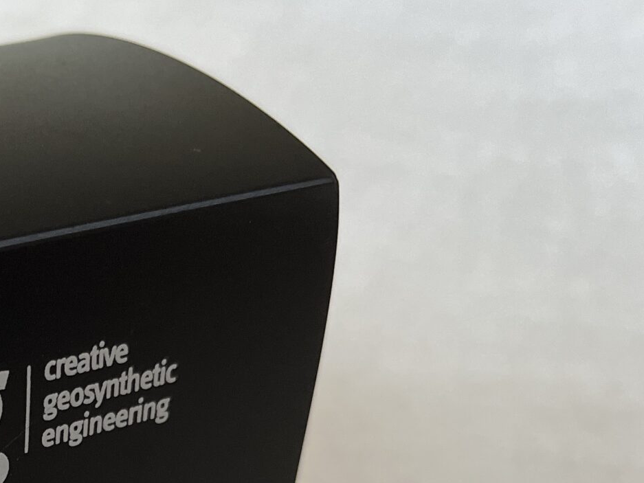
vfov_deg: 19.3
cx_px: -103
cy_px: 616
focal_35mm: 71
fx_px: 1321
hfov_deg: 25.0
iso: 125
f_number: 1.6
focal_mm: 5.1
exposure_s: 1/121
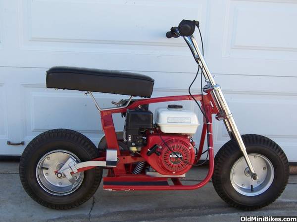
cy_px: 111
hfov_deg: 38.9
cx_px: 148
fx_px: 420
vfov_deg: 29.7
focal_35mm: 49
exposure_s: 1/90
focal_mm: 8.2
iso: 80
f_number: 4
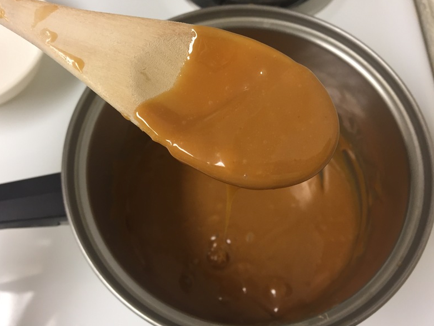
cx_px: 214
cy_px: 166
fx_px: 376
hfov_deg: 60.0
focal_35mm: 30
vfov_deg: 46.8
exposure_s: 1/30
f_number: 2.2
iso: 80
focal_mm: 4.15
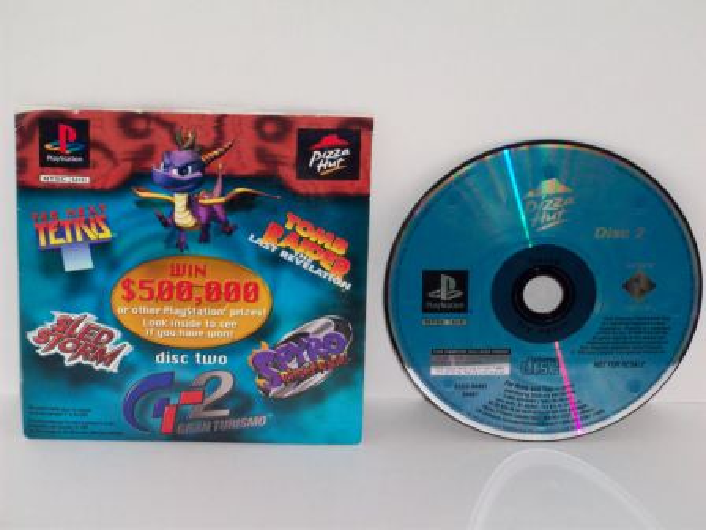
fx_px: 2264
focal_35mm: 111
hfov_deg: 17.7
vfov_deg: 13.3
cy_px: 265
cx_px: 353
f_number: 5.2
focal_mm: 18.6
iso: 160
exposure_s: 1/90.2
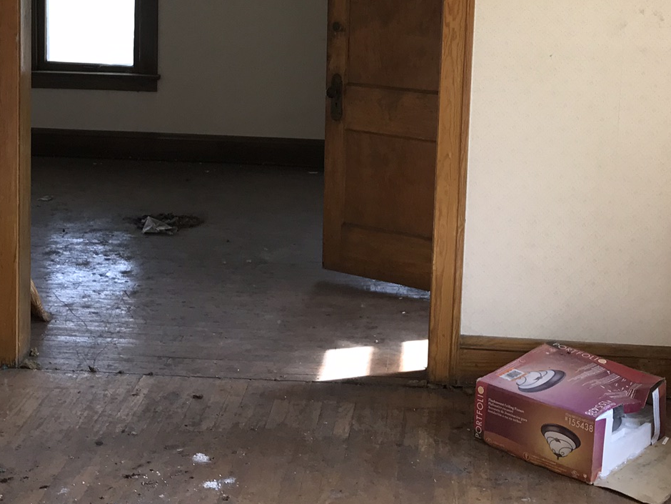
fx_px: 1182
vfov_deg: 23.5
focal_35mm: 61
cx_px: 359
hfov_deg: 31.7
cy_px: 67
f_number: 1.8
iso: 32
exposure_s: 1/120
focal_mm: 3.99
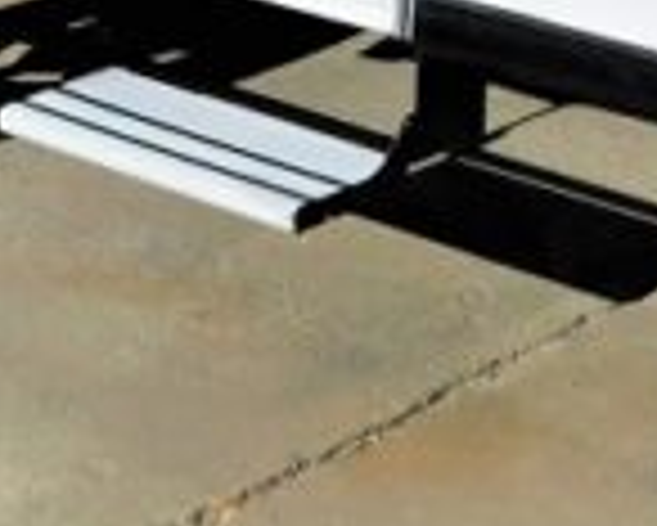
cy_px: -530
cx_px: 644
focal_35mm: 123
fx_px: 2393
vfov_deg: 11.3
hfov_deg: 15.4
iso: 125
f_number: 6
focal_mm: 4
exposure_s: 1/800
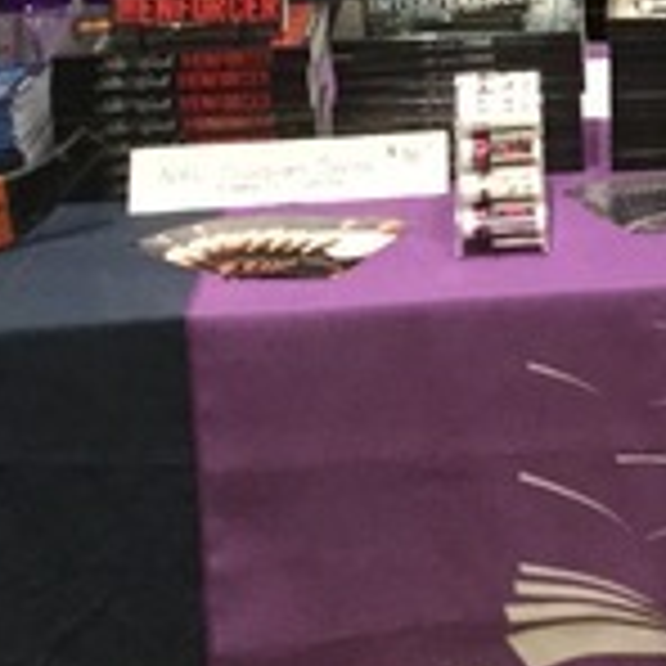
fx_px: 2830
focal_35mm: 130
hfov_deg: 12.8
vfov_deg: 13.1
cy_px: -106
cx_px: 963
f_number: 2.4
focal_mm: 3.3
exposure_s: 1/24
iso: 200
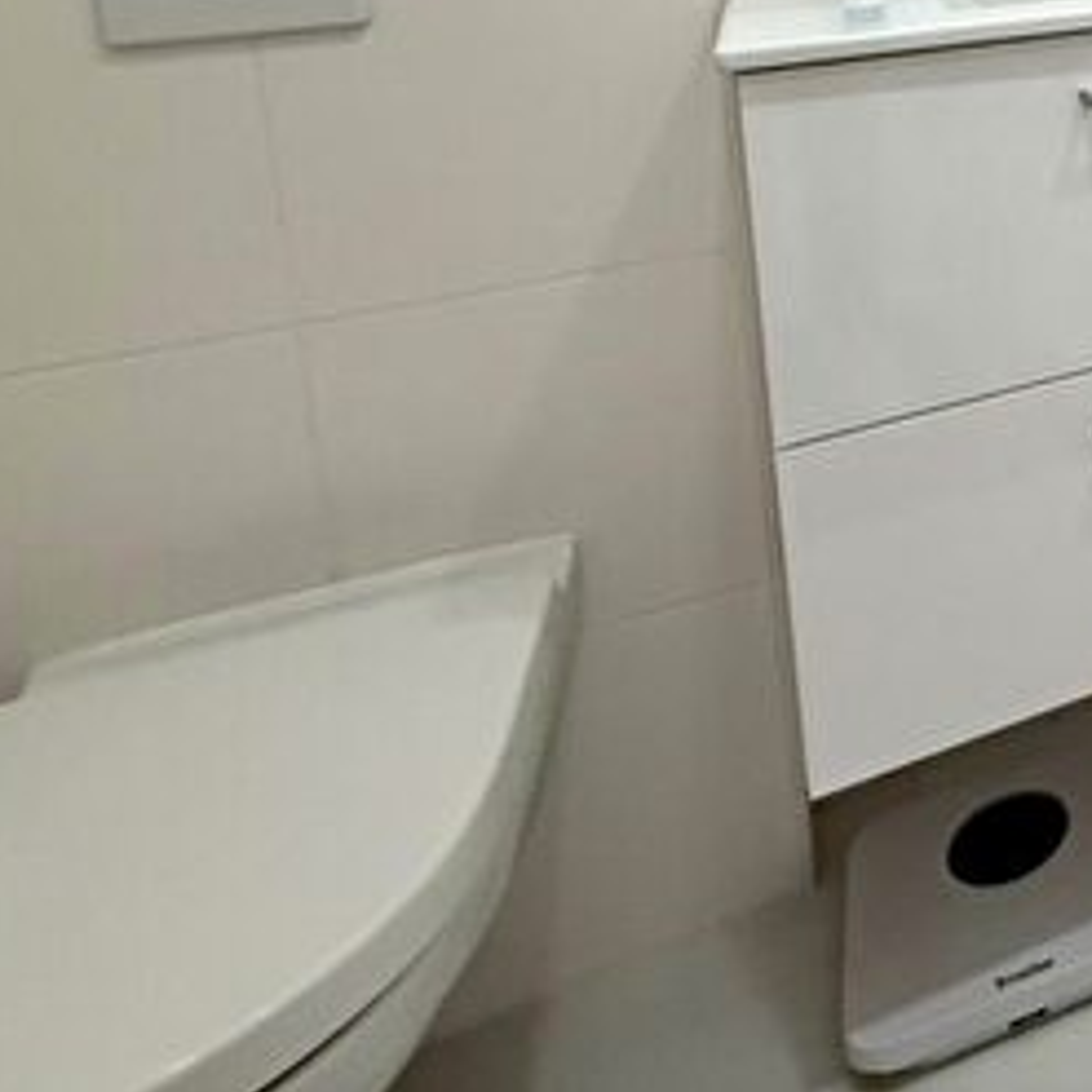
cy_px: -64
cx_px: 1494
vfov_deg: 39.8
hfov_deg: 32.3
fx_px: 1249
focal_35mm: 35
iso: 125
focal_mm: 2.22
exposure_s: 1/99
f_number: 2.2
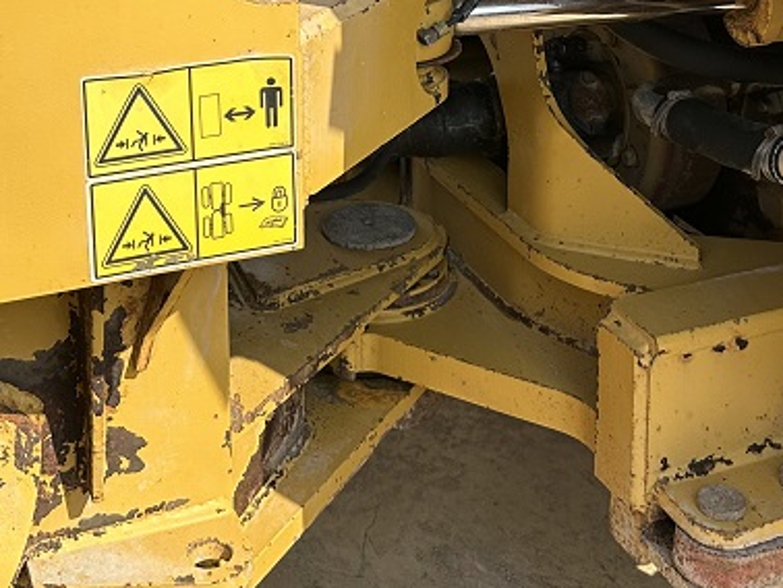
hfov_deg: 30.2
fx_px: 1449
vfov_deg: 21.7
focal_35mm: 64
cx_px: 381
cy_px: -66
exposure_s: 1/2882
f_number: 1.78
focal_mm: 6.86
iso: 80
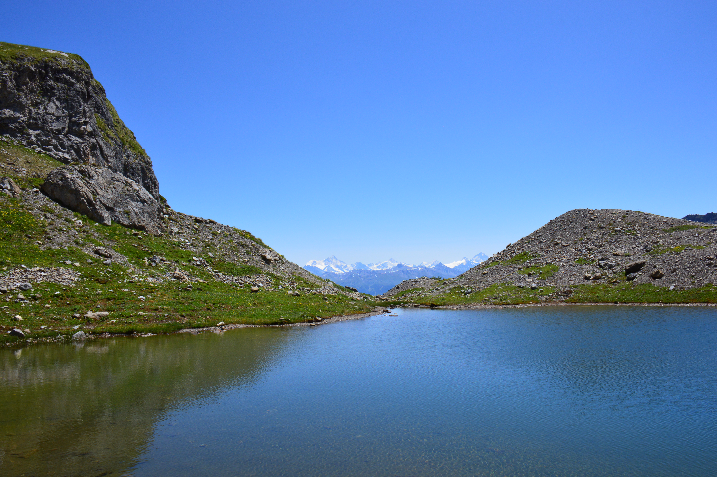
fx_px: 537
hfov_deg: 67.4
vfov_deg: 47.8
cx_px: 358
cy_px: 238
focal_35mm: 27
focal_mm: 18
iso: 360
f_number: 11
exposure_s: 1/500
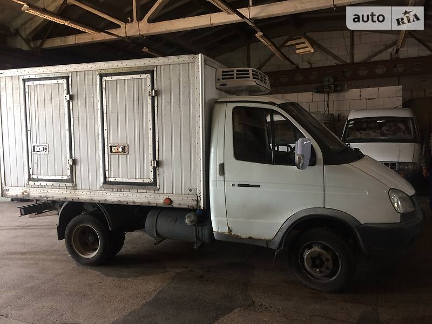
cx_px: 216
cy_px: 162
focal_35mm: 29
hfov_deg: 61.7
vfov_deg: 48.2
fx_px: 362
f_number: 2.2
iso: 100
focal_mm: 4.2
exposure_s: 1/33
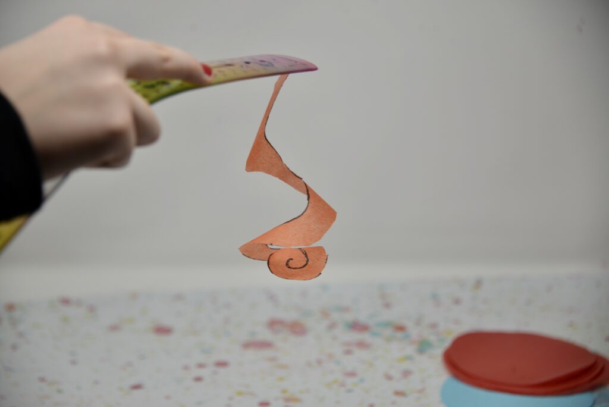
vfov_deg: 10.2
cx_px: 304
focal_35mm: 135
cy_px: 204
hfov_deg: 15.2
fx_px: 2285
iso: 400
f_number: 5.6
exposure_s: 1/200
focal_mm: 135
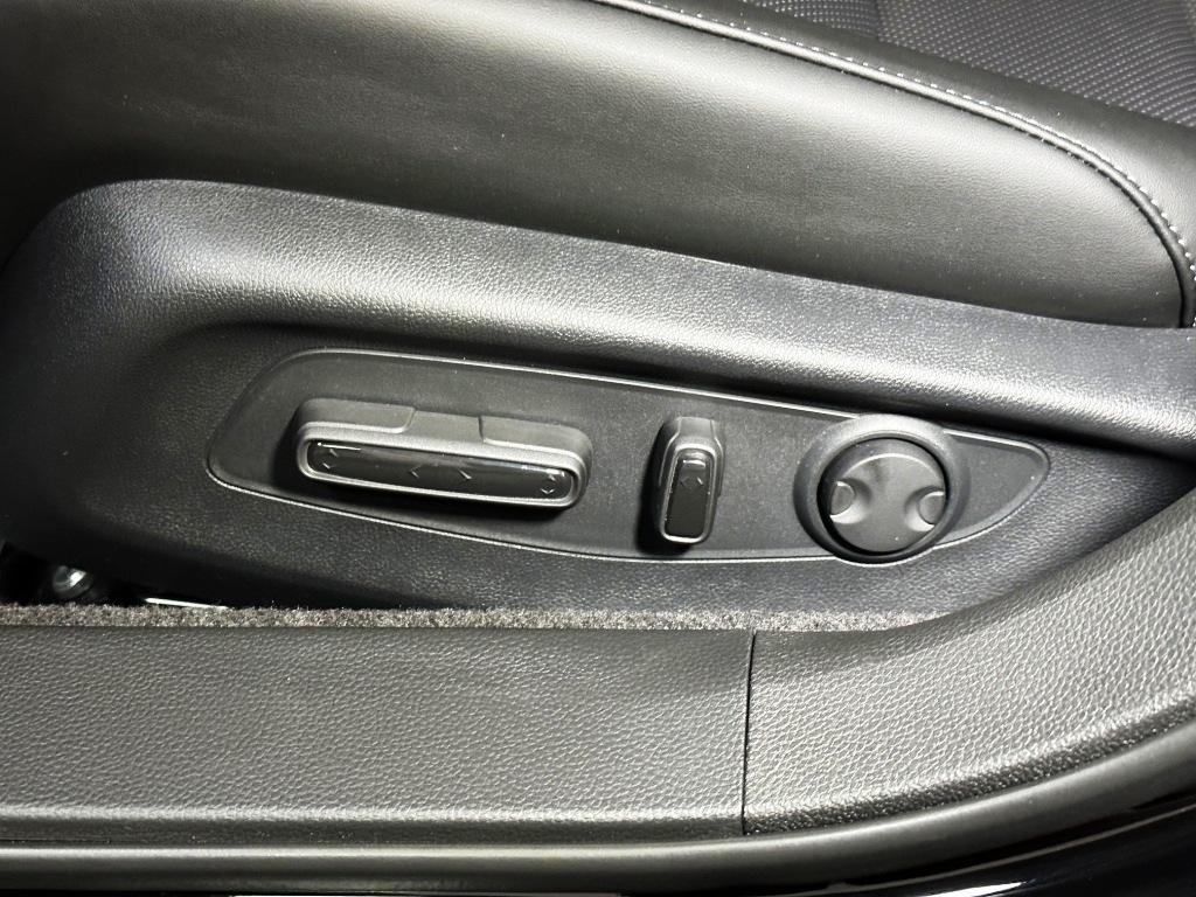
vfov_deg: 30.3
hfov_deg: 39.7
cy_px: 448
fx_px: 1658
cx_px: 598
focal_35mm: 48
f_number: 1.78
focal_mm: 6.86
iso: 500
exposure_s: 1/30
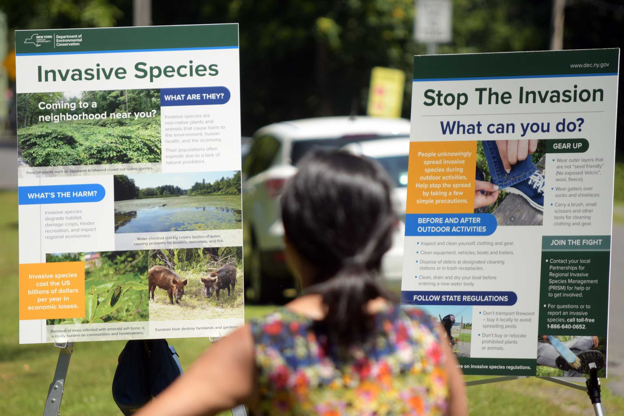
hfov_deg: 6.9
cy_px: 208
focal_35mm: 300
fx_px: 5199
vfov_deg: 4.6
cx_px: 312
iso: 200
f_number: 5.6
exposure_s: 1/500
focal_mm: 200
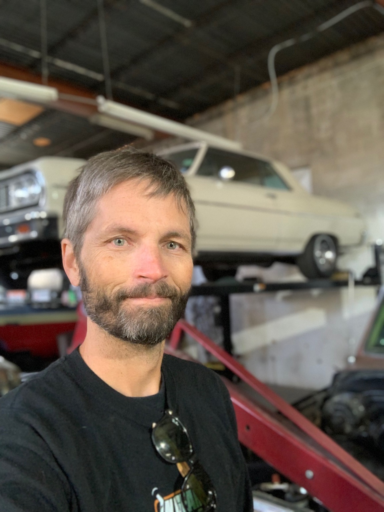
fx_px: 473
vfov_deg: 56.8
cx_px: 192
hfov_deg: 44.2
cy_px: 256
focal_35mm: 32
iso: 320
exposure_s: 1/40
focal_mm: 2.87
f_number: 2.2
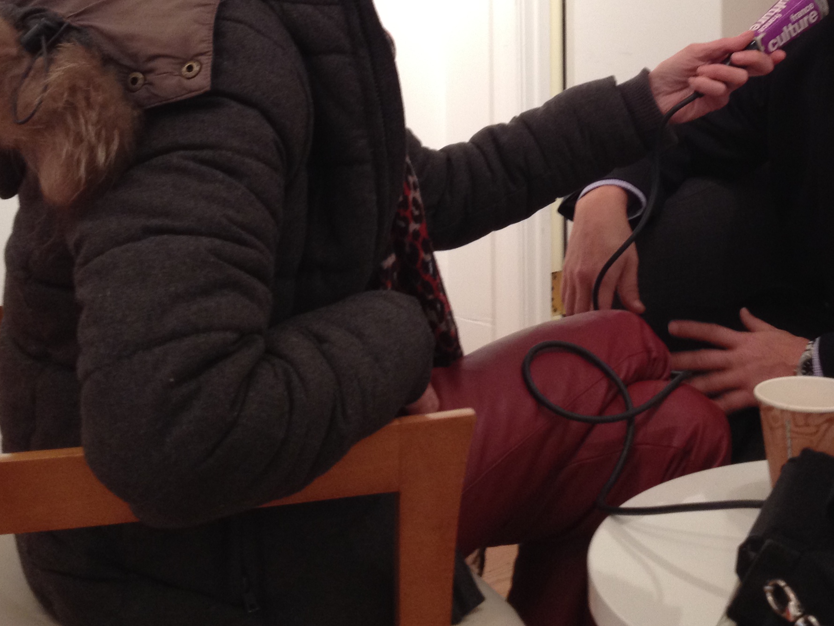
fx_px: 1542
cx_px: 561
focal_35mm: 64
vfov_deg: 22.4
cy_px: 71
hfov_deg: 30.0
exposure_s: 1/20
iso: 125
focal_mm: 4.28
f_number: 2.4
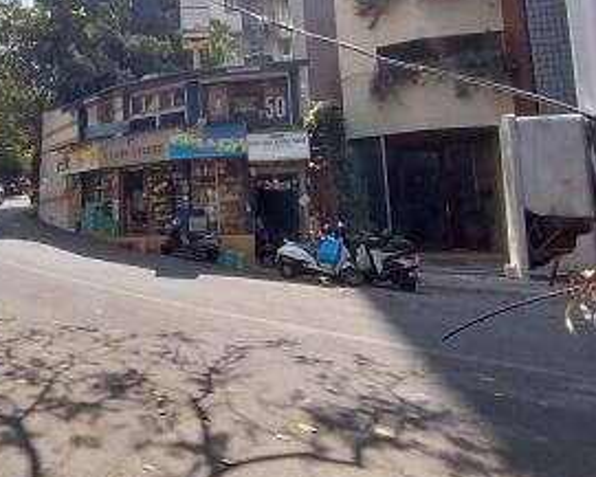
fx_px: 529
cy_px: 158
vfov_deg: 47.7
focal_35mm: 30
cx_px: 108
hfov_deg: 54.2
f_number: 2.2
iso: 64
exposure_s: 1/752
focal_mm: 1.3
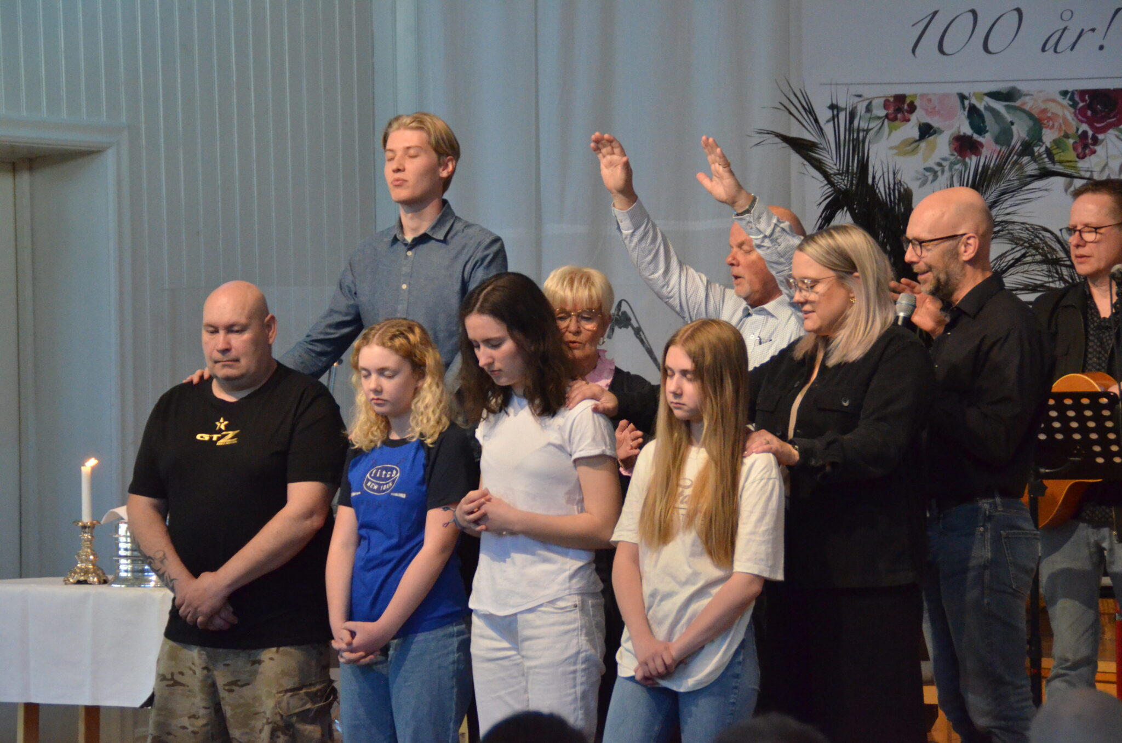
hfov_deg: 16.1
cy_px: 372
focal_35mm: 128
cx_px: 561
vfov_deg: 10.7
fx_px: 3965
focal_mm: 85
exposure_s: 1/200
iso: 4000
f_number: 5.6
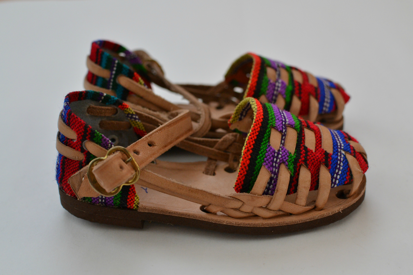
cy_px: 138
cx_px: 206
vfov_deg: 25.8
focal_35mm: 52
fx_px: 602
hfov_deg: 37.9
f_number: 4
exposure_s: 1/60
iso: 800
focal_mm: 35
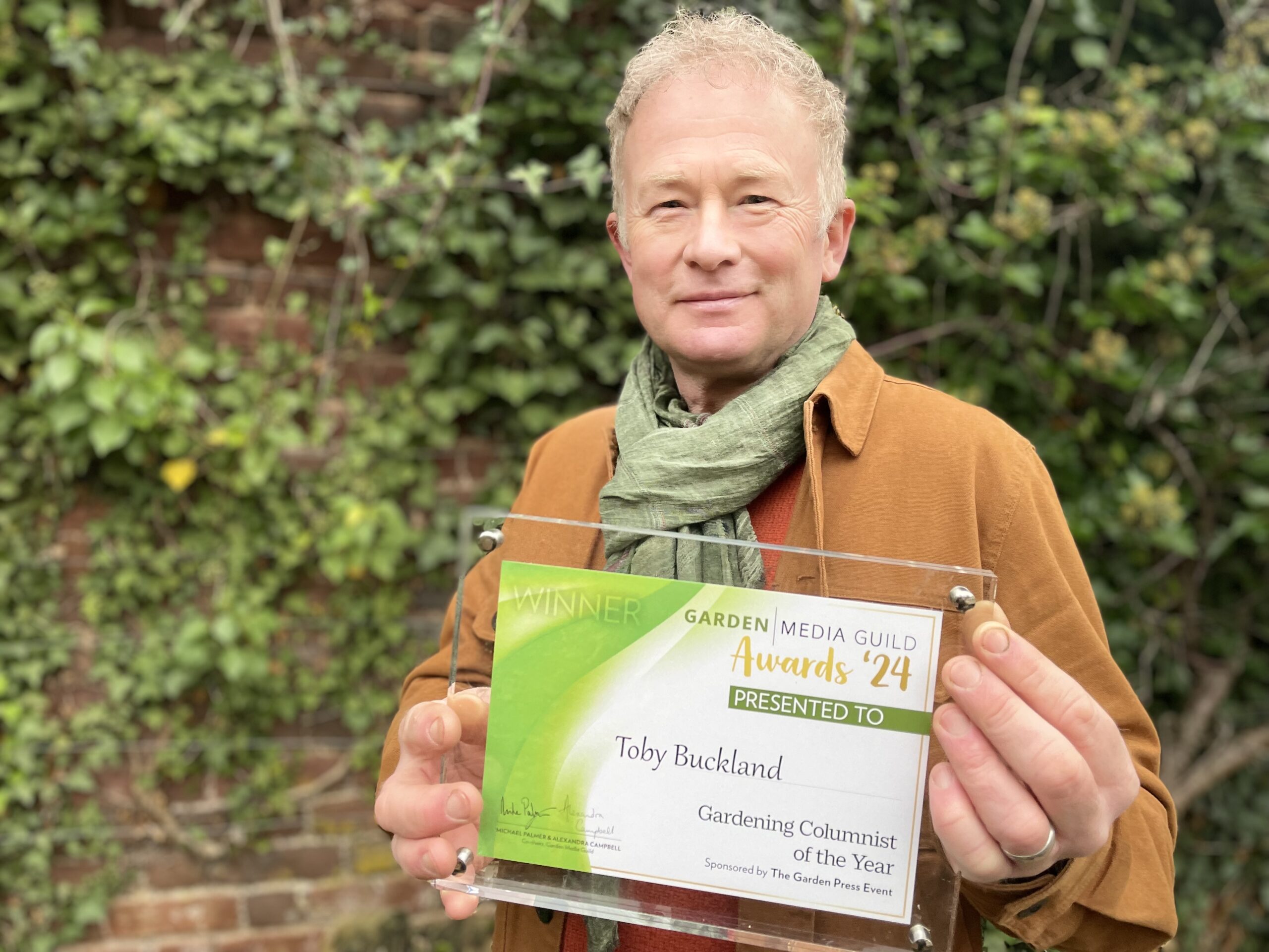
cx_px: 634
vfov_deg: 53.1
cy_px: 476
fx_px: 953
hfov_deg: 67.3
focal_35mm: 26
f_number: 1.6
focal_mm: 4.2
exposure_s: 1/67
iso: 125
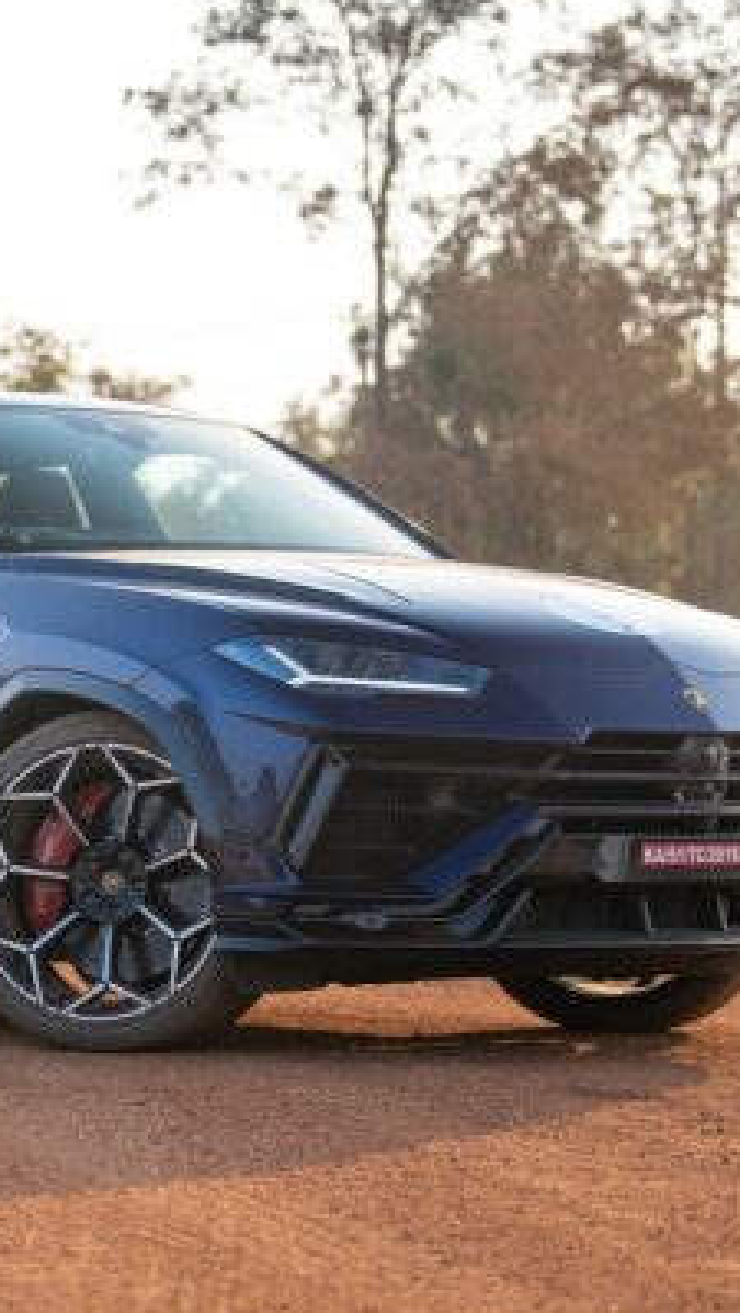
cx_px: -39
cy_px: 665
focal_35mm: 141
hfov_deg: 8.6
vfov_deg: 15.2
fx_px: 4909
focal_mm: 70
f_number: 2.8
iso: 500
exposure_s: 1/250
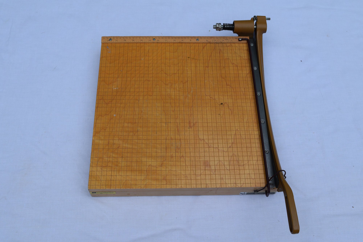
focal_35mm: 40
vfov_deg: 33.0
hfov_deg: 47.9
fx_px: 408
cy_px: 121
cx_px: 182
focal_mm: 27
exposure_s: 1/250
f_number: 8
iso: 280
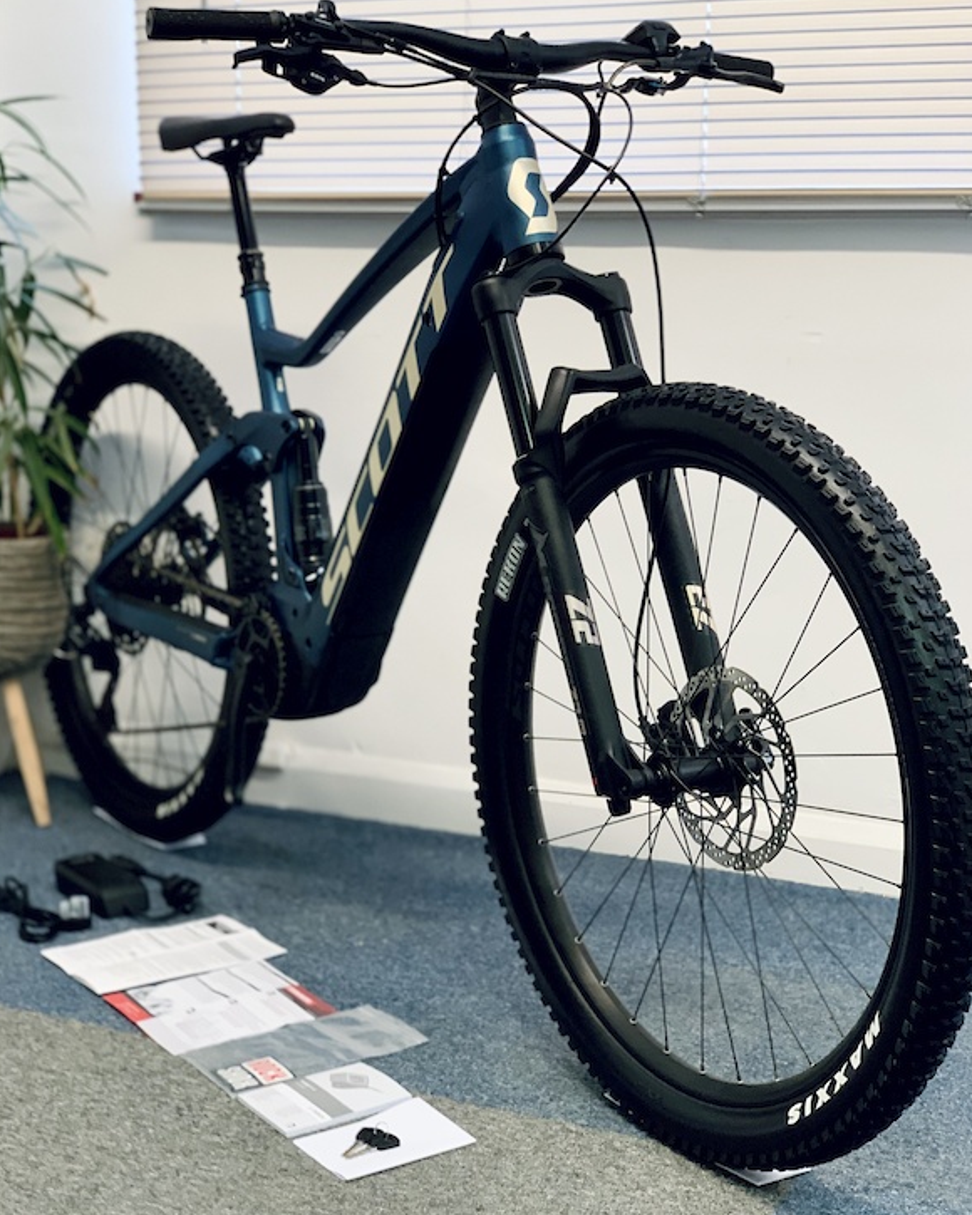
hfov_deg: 27.1
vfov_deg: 33.6
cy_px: 625
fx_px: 2014
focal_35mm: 56
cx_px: 498
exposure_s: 1/50
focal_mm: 6
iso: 125
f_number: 2.4
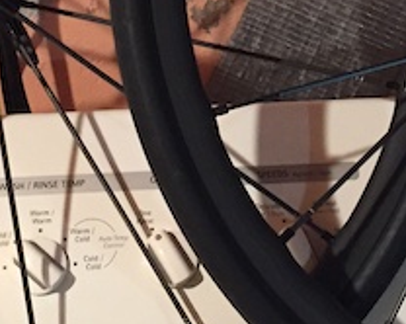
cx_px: 250
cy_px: -35
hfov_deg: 17.6
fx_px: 1309
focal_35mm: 109
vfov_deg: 13.8
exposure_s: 1/15
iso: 250
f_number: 2.2
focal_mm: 4.15
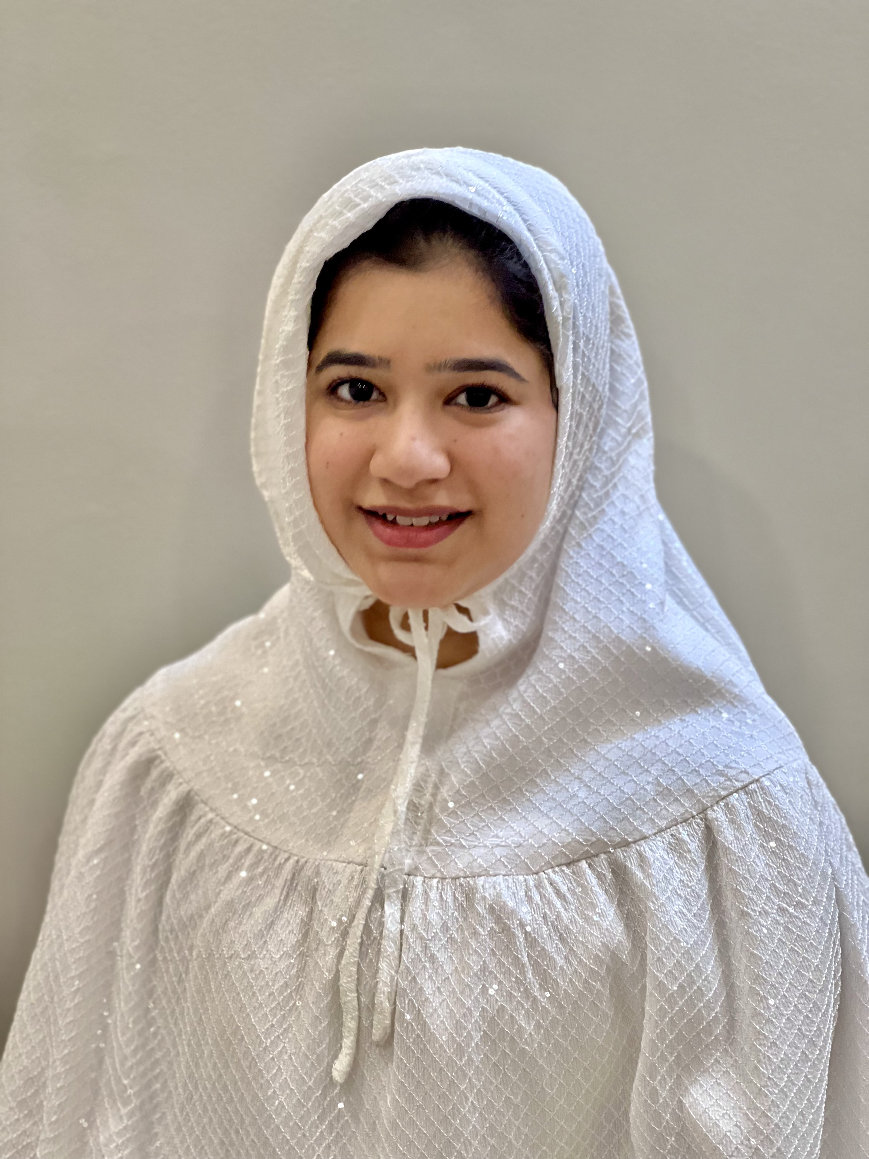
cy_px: 580
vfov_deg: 25.3
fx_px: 2577
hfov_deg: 19.1
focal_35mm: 77
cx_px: 434
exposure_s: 1/33
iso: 200
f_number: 2.8
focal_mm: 9
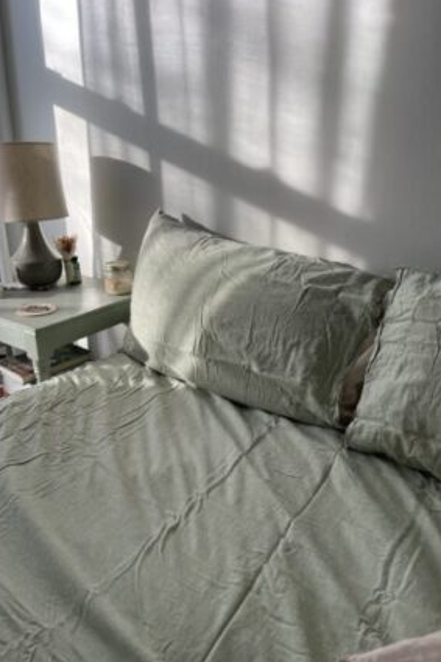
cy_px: 322
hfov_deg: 46.3
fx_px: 515
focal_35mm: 28
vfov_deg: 65.5
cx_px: 242
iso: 40
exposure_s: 1/189
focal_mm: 5.1
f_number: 1.6
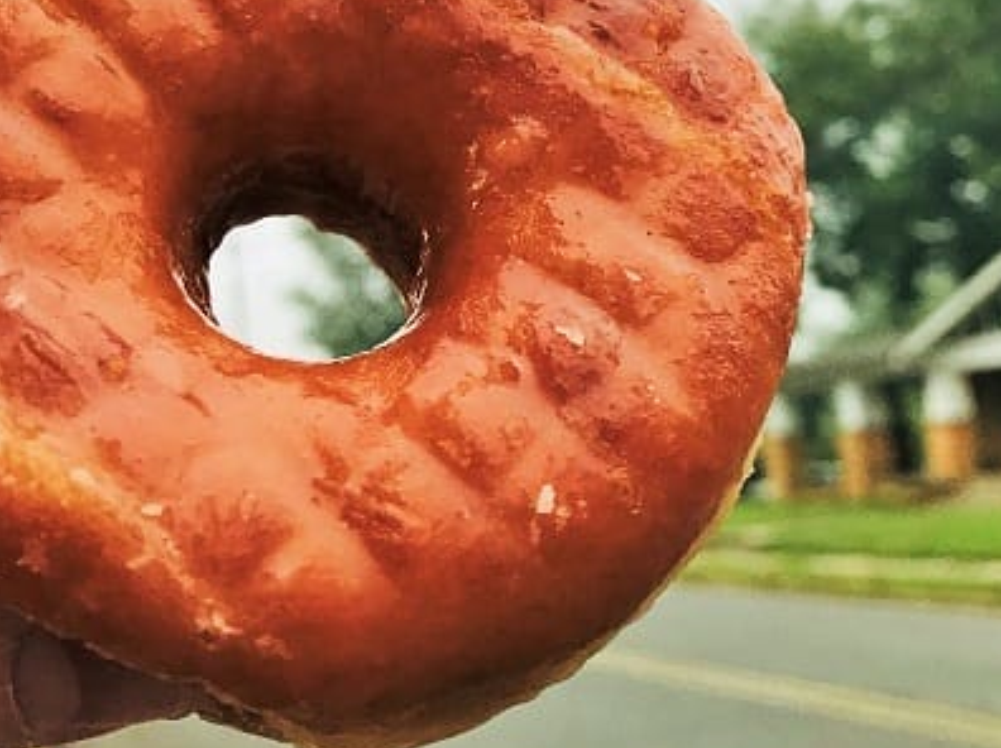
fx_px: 1329
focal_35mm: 46
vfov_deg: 30.9
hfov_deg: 41.3
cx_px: 518
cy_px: 183
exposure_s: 1/30
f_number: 1.8
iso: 32
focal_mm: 3.99
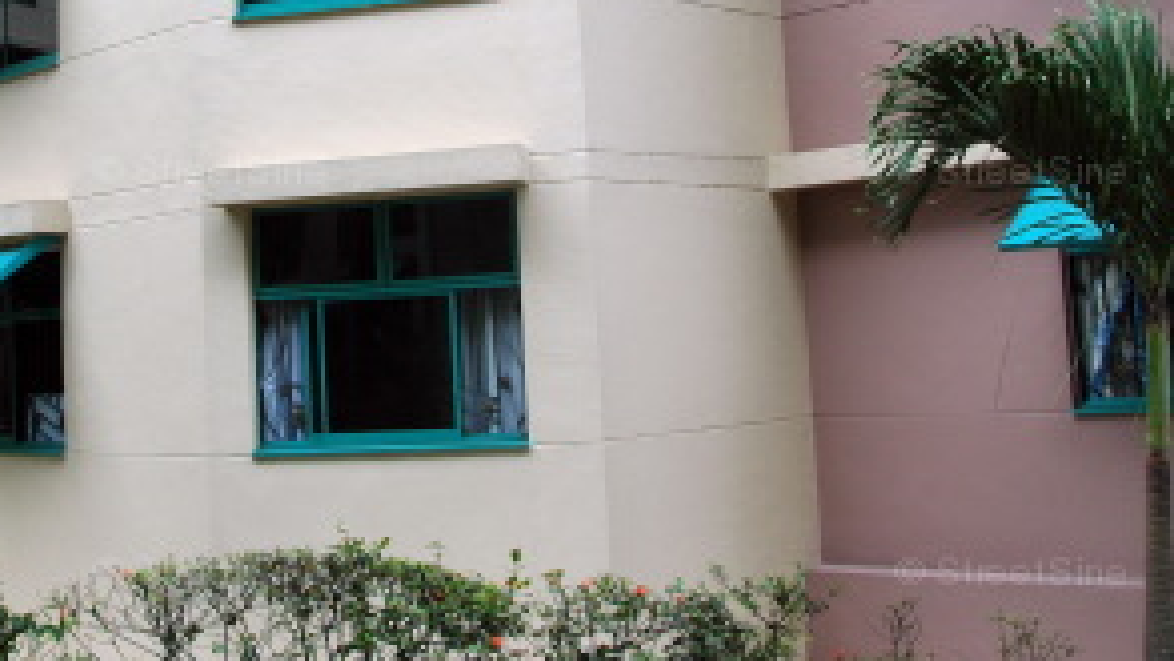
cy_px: 82
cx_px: 393
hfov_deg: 38.7
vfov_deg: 22.2
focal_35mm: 53
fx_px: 1650
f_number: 4.5
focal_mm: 18
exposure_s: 1/320
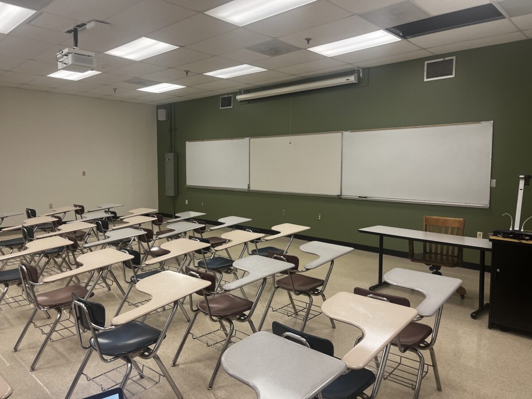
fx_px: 400
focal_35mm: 26
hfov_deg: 67.3
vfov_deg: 53.1
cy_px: 200
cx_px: 266
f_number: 1.6
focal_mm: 5.1
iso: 100
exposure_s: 1/120
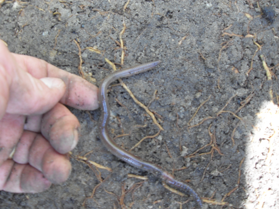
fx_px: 298
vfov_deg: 38.7
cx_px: 140
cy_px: 104
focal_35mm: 37
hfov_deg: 50.1
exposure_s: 1/60
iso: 100
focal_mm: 6.3
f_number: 2.8
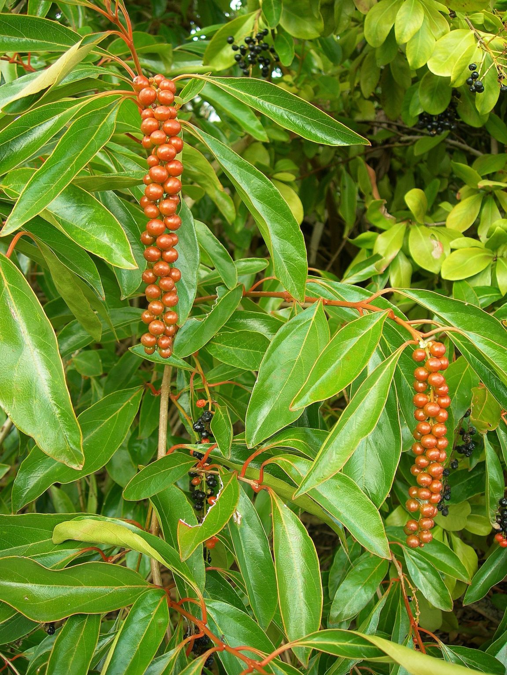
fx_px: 742
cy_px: 338
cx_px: 254
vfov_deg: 49.0
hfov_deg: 37.7
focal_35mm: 38
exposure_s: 1/69.3
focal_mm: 7.8
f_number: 2.8
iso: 50
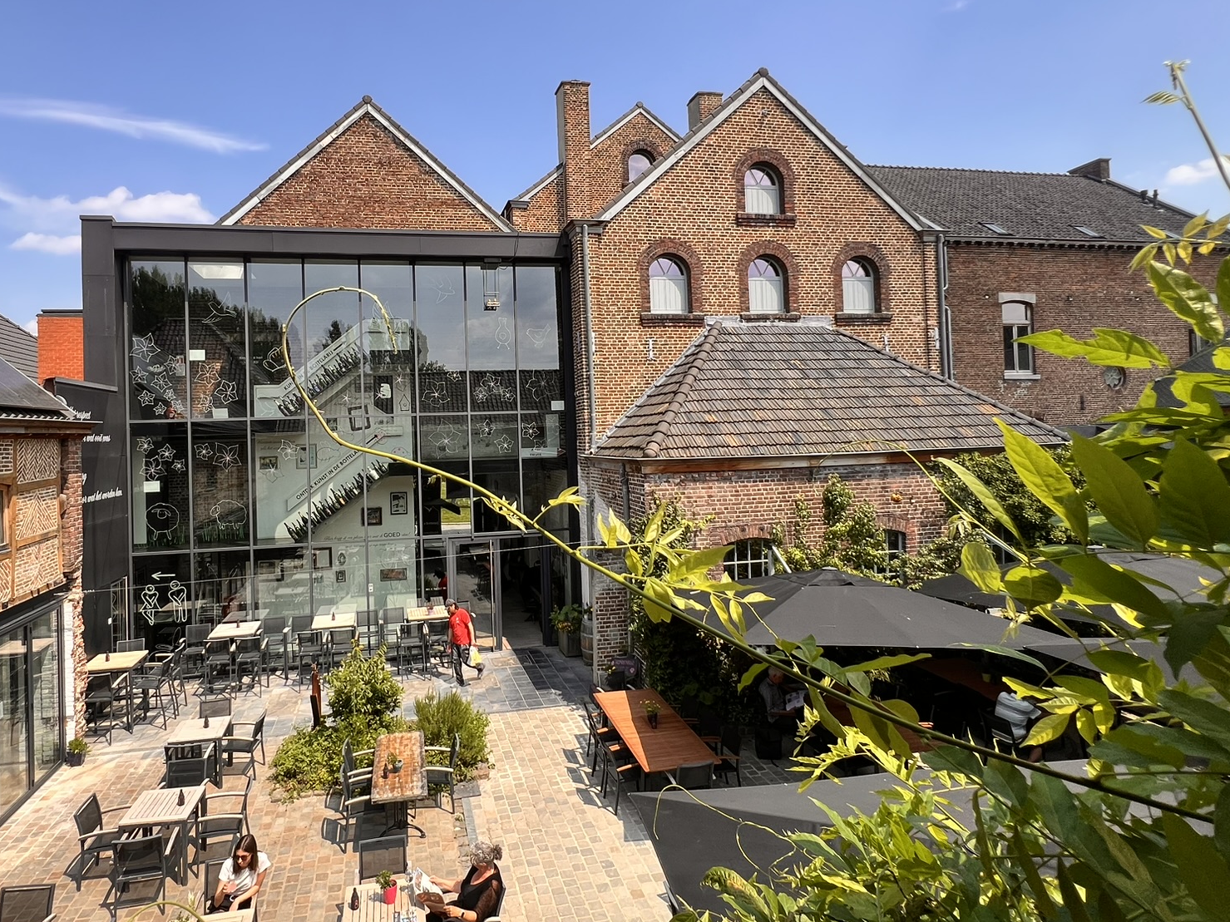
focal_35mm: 18
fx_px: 640
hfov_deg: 87.1
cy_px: 425
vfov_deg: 71.5
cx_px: 522
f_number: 1.8
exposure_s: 1/717
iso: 32
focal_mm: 1.57
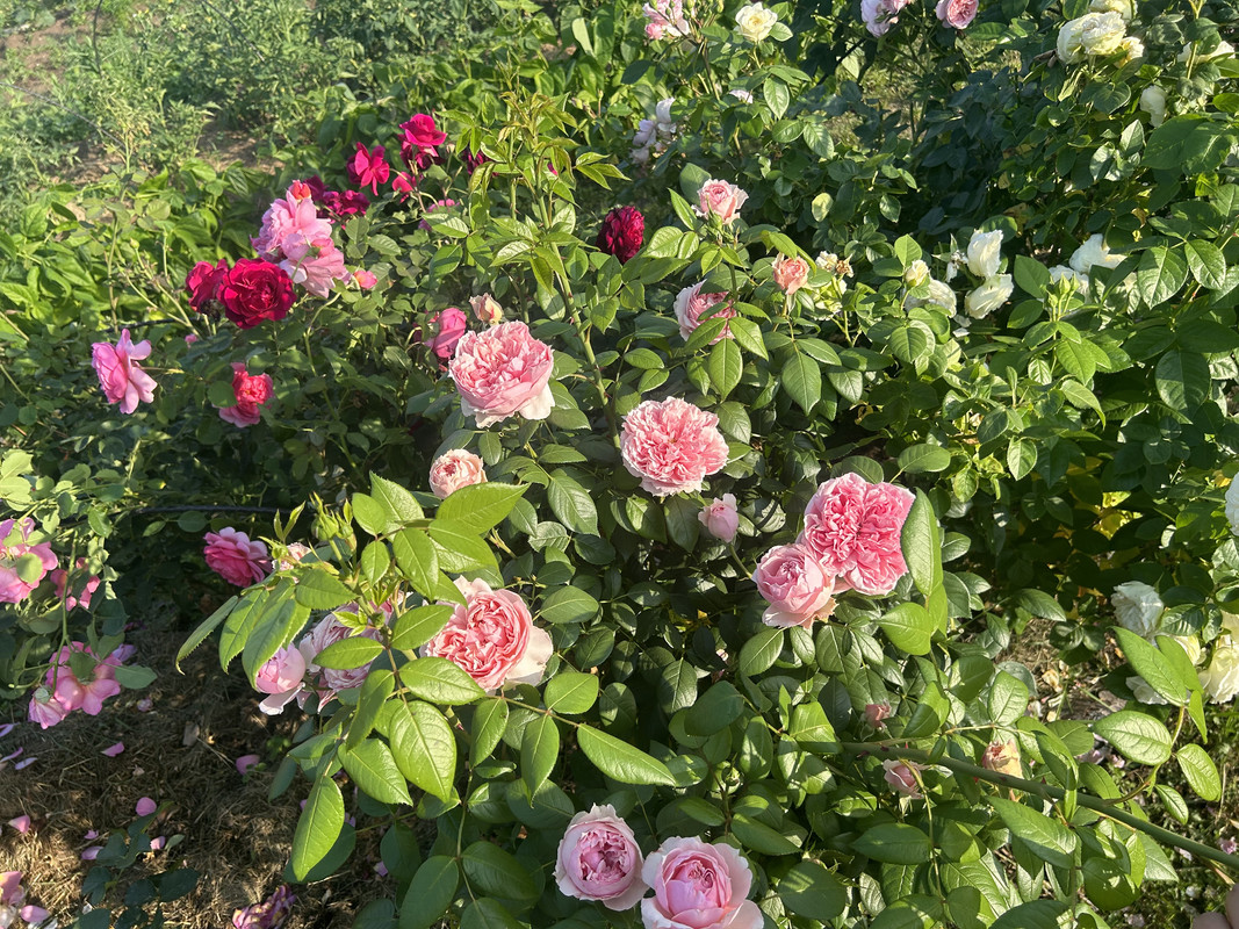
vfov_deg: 53.1
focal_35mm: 26
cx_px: 620
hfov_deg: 67.3
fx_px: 931
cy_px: 464
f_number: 1.5
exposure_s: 1/1209
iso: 50
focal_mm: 5.7
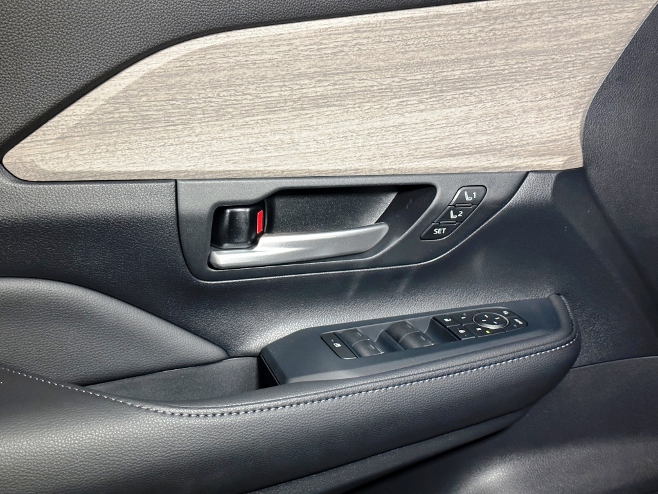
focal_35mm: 48
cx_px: 329
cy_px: 247
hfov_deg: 39.7
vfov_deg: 30.3
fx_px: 912
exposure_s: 1/60
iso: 250
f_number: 1.78
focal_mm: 6.86
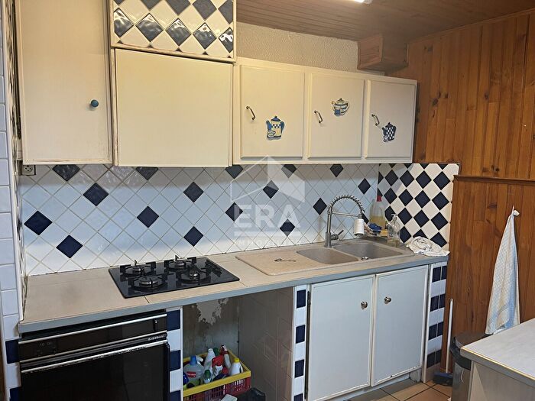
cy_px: 200
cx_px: 268
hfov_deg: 69.4
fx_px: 386
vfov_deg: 54.9
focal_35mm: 25
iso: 80
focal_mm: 5.1
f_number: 1.6
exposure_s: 1/50
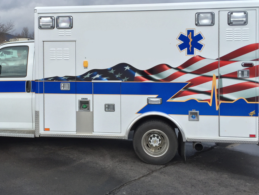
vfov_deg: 35.7
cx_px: 100
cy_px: 68
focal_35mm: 40
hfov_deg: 46.5
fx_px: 299
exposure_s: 1/879
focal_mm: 4.15
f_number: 2.2
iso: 32
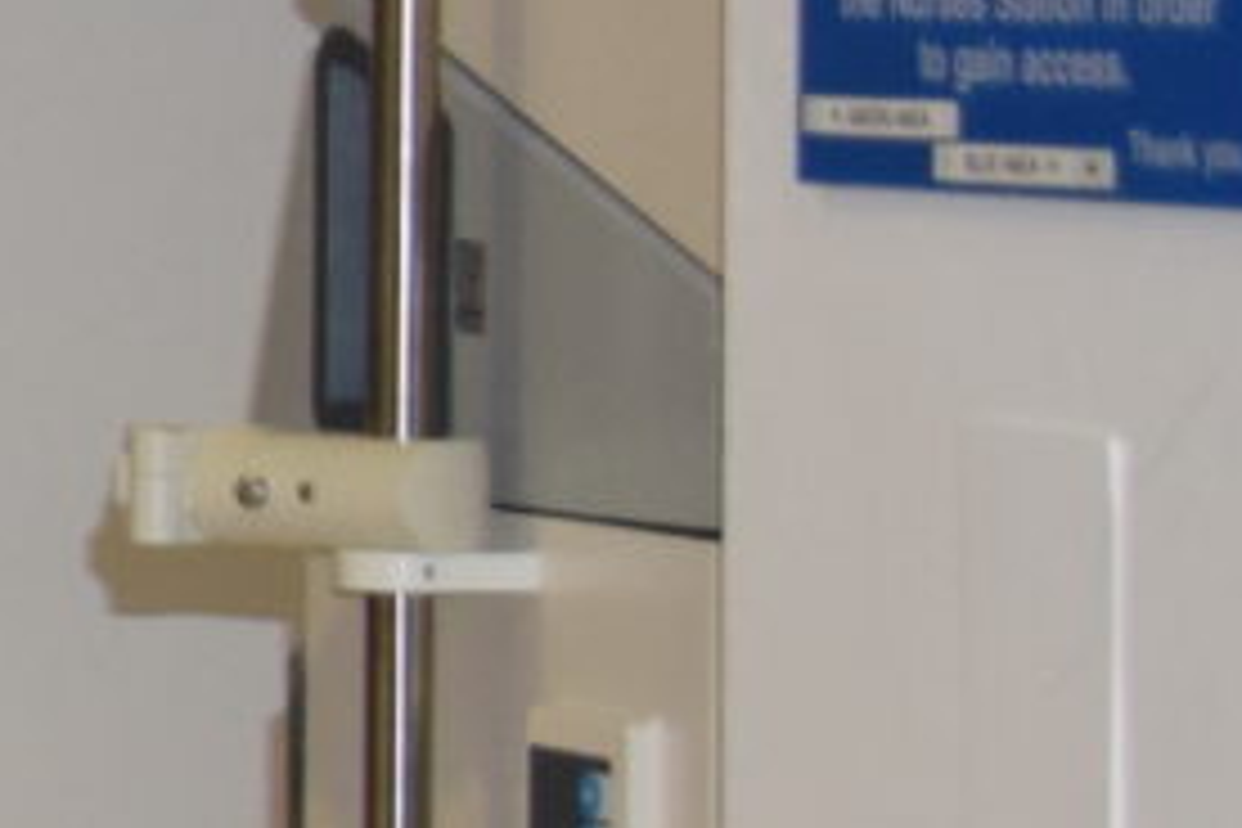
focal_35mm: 279
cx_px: -3326
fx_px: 9615
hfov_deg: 6.3
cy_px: 178
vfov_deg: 4.9
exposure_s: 1/80
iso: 800
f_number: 4.5
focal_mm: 25
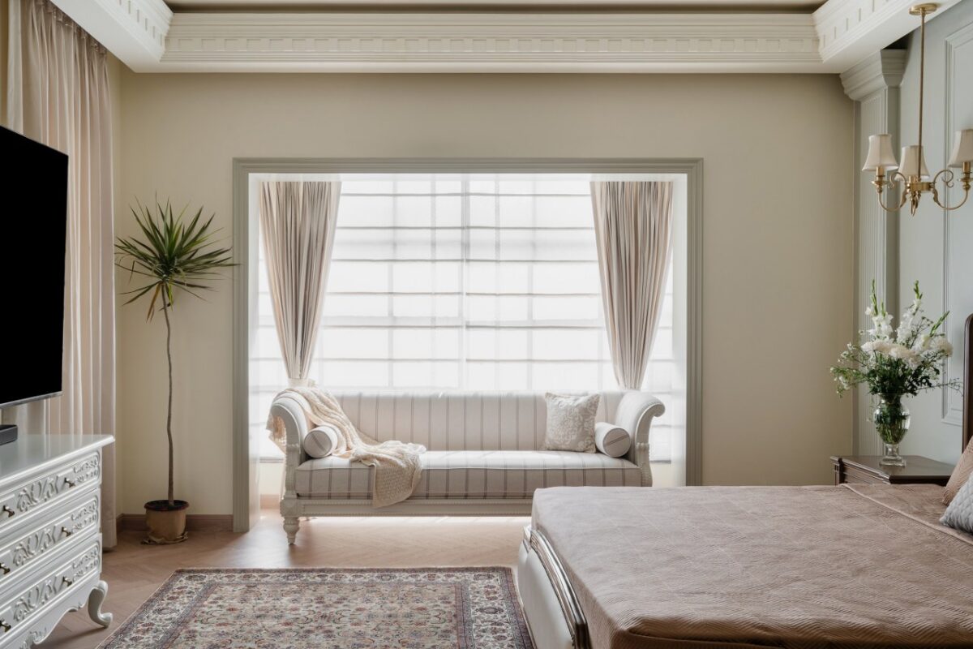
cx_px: 486
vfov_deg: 41.1
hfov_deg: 58.7
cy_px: 324
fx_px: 865
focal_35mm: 32
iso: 200
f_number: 14
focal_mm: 32
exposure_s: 1/4
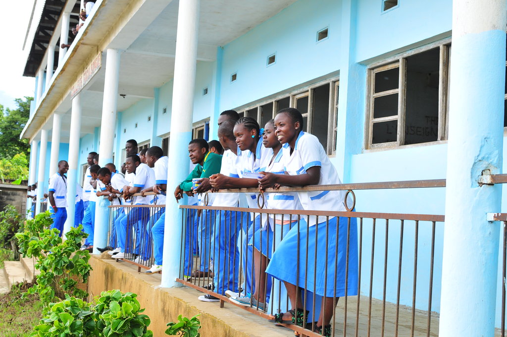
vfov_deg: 25.7
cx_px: 254
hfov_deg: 37.9
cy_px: 168
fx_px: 738
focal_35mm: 52
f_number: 5.6
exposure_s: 1/100
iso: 200
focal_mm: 35
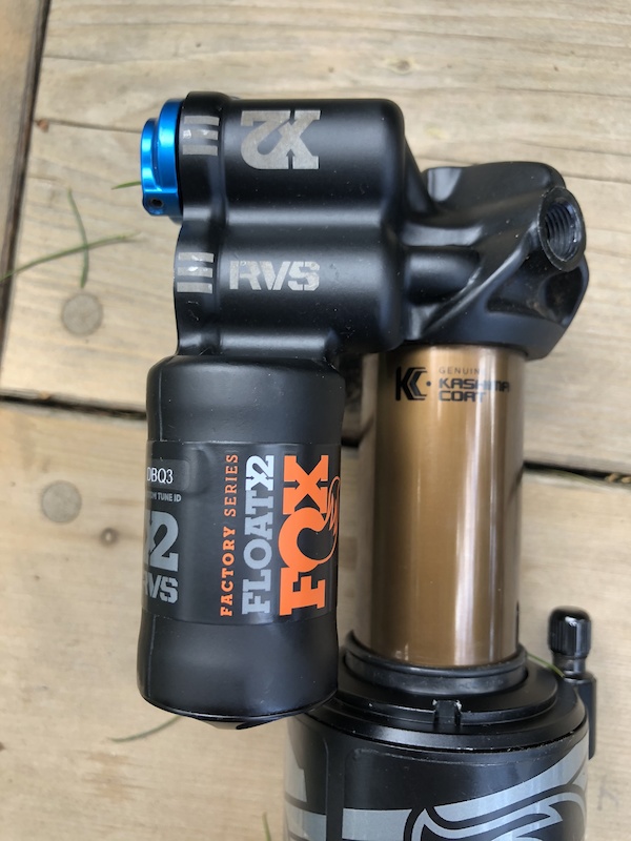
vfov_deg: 63.4
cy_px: 420
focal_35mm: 28
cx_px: 316
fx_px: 681
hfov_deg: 49.7
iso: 64
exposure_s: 1/120
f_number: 1.8
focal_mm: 3.99
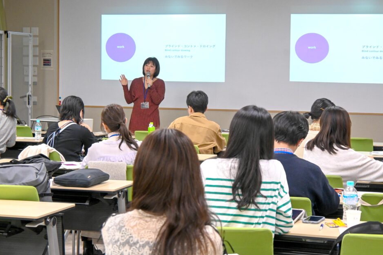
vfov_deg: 17.7
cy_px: 124
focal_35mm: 77
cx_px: 196
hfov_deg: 26.3
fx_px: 819
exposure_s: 1/80
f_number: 6.3
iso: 2200
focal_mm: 50
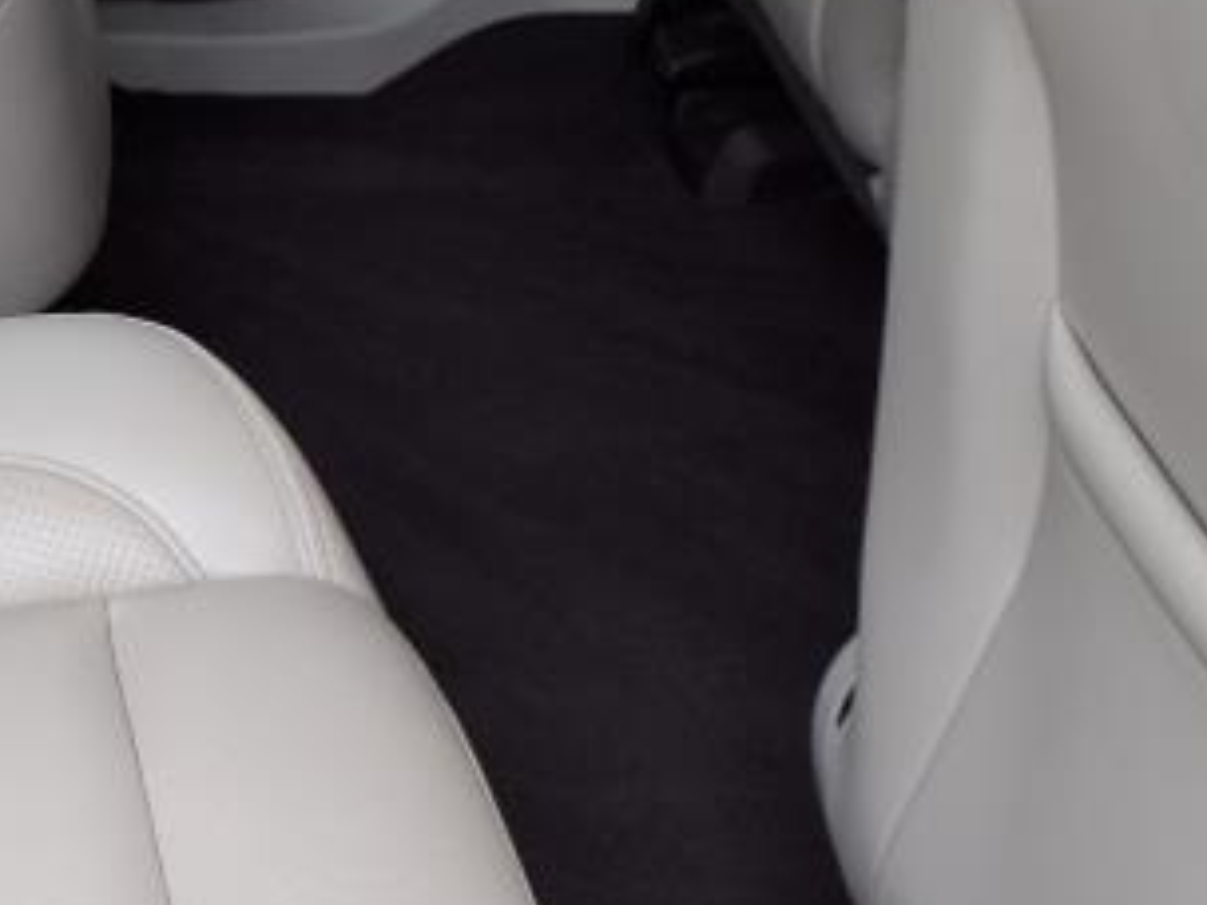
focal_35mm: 91
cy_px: 262
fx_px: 3173
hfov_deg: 19.7
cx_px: -397
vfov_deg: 16.2
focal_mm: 3.58
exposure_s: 1/120
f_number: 1.9
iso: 40
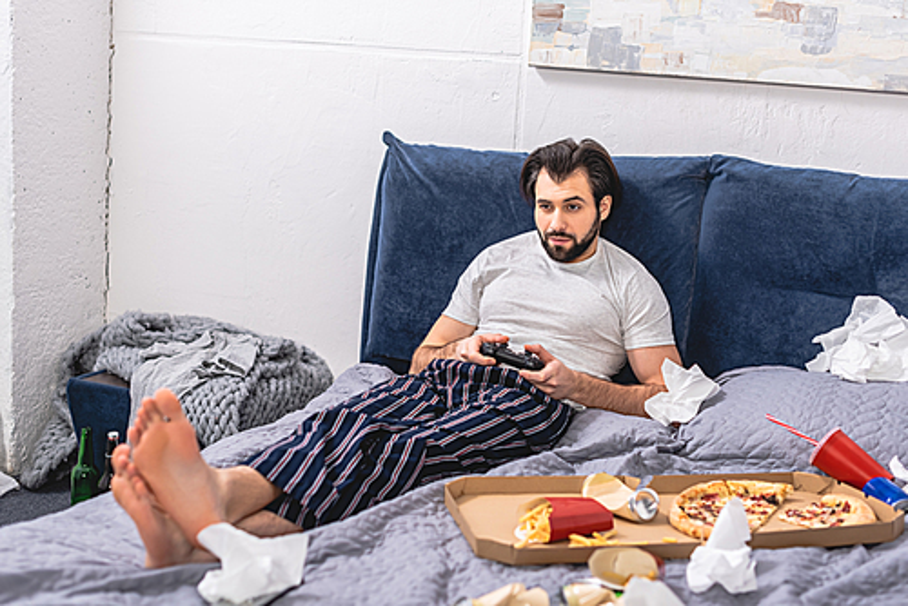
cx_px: 454
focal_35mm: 50
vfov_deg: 27.0
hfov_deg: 39.6
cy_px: 303
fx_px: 1262
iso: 100
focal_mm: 50
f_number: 2.8
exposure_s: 1/200
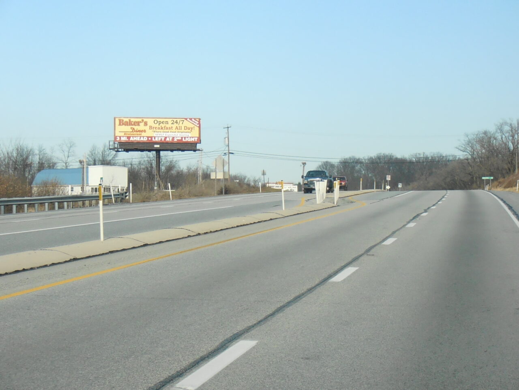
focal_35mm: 111
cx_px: 260
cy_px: 195
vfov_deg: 13.3
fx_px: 1664
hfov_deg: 17.7
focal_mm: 19.64
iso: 250
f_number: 5.5
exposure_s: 1/640
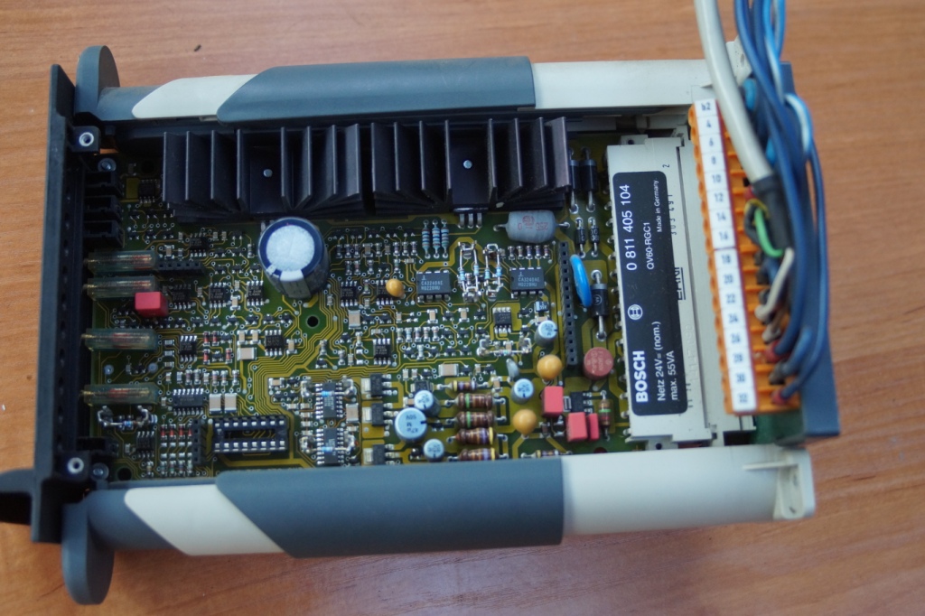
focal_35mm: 42
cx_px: 462
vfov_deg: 31.9
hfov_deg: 46.4
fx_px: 1079
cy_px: 308
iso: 800
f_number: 4
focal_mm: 28
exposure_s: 1/160
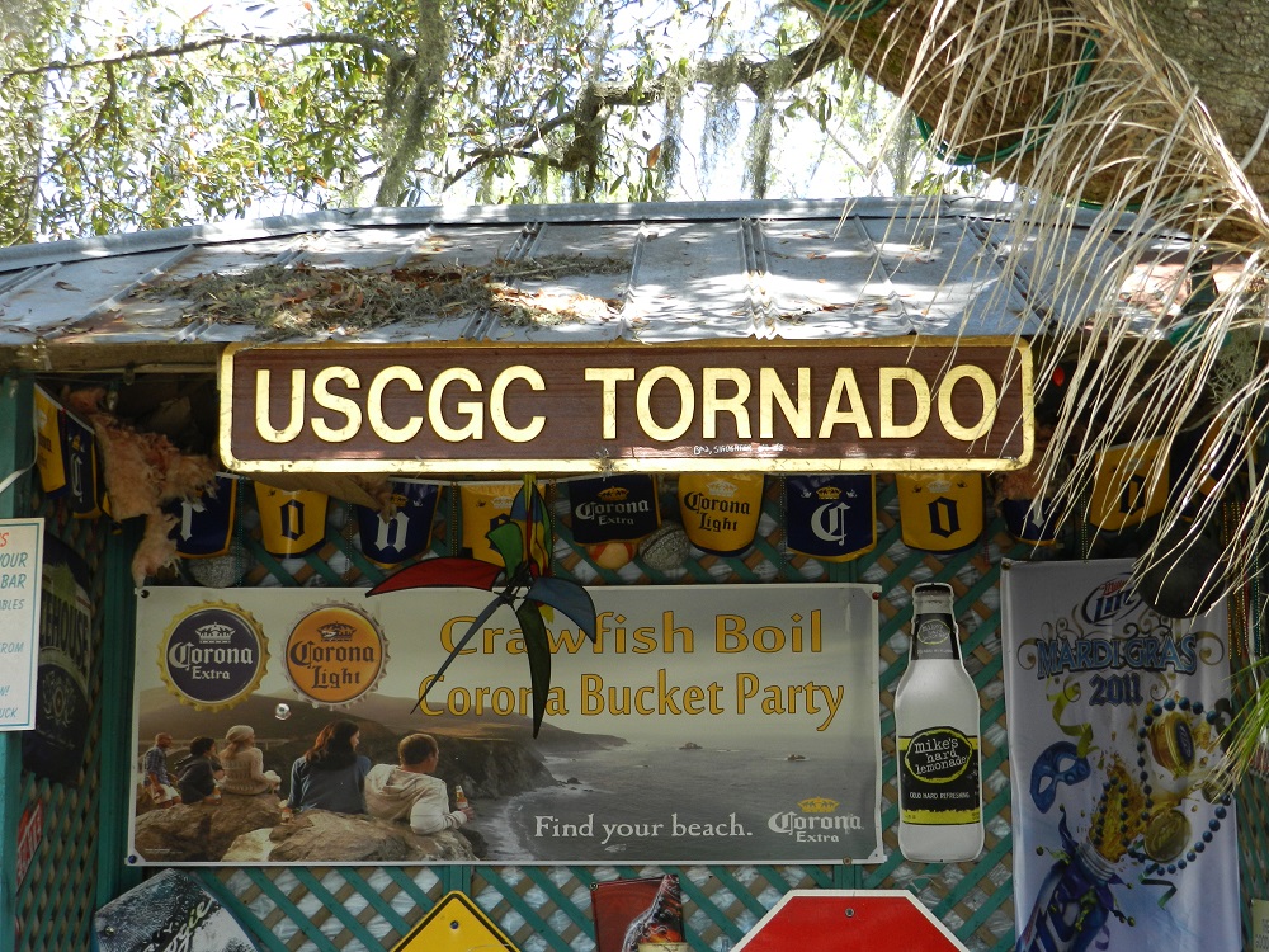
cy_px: 476
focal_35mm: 60
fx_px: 2200
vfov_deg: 24.4
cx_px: 634
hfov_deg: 32.2
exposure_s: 1/100
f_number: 4.6
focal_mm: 10.7
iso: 160
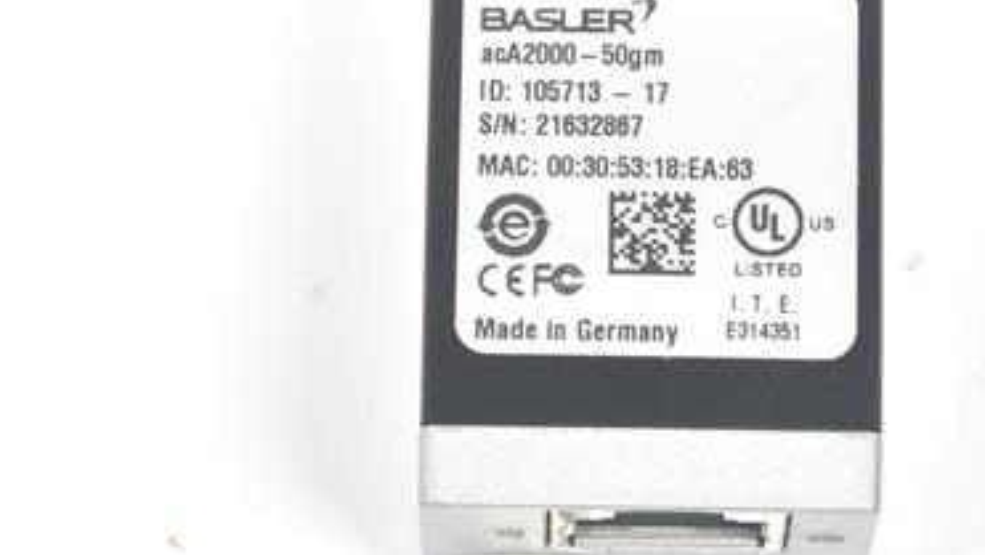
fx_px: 3654
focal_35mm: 140
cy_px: 186
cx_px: 664
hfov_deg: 15.3
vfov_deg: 8.7
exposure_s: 1/200
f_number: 13
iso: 200
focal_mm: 55
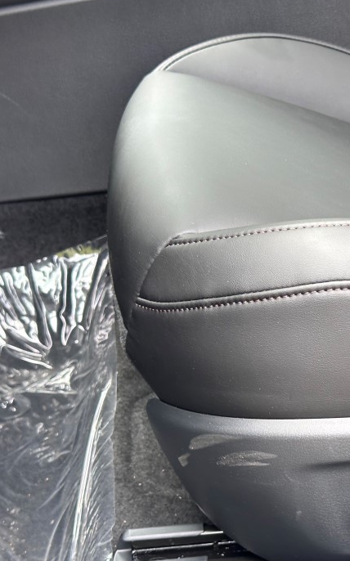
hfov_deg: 16.5
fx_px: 1161
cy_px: 306
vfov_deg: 27.1
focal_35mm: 76
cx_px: 405
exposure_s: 1/137
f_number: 1.78
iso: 80
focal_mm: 6.86
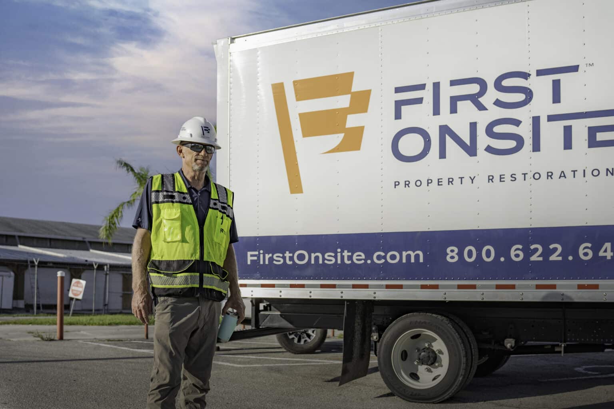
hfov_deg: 54.4
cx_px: 307
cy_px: 204
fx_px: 597
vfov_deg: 37.9
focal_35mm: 35
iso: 160
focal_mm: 35
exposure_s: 1/2500
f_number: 3.5
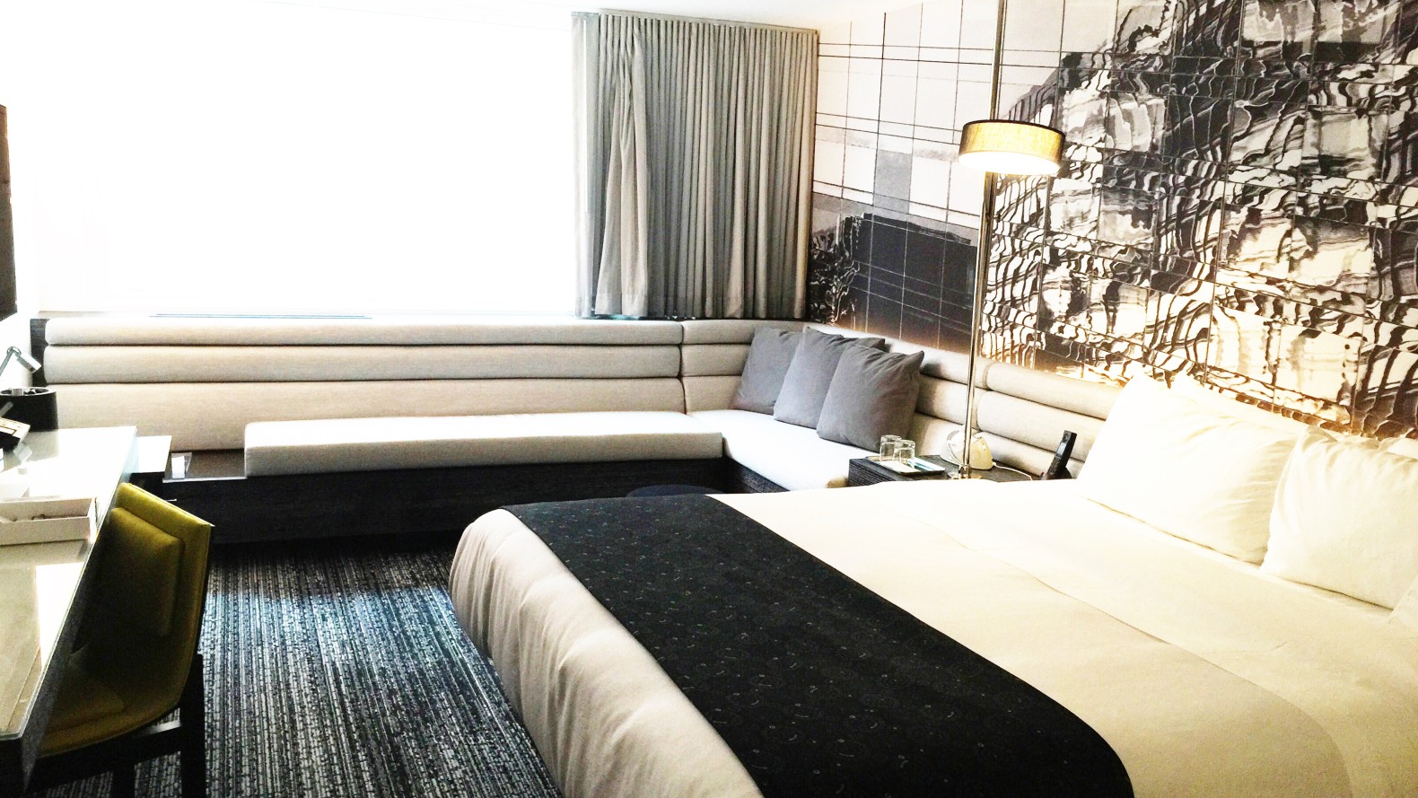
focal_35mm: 32
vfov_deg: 36.7
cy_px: 419
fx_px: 1203
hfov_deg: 61.0
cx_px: 701
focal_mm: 4.15
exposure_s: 1/30
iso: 50
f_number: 2.2
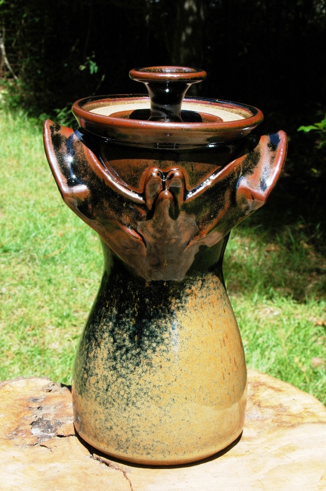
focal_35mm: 72
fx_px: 980
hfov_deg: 18.9
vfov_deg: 28.1
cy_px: 246
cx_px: 163
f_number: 22
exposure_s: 1/100
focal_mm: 48
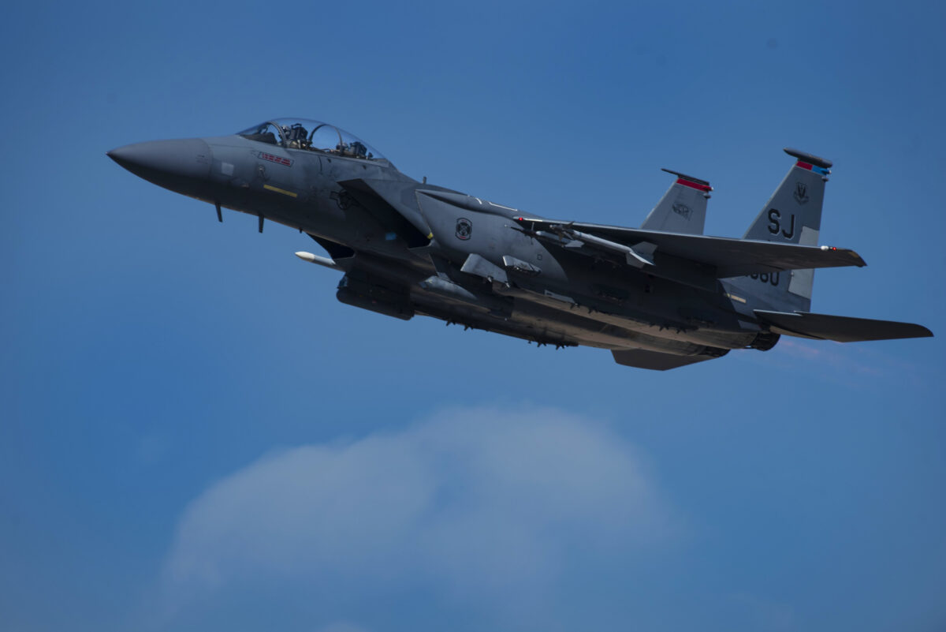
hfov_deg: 3.4
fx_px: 15771
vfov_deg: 2.3
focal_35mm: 600
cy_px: 316
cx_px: 473
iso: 160
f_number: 6.3
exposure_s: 1/1600
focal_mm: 600
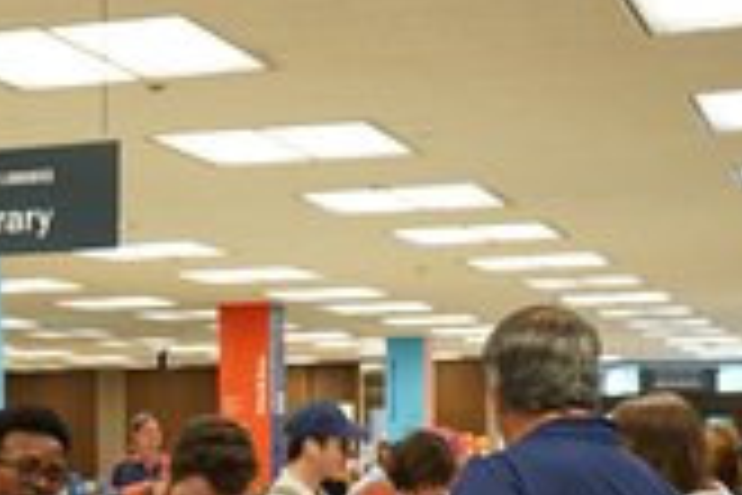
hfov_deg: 21.7
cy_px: 574
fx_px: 1896
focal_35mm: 92
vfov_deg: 14.4
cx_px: 108
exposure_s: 1/50
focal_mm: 38
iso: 800
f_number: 4.5
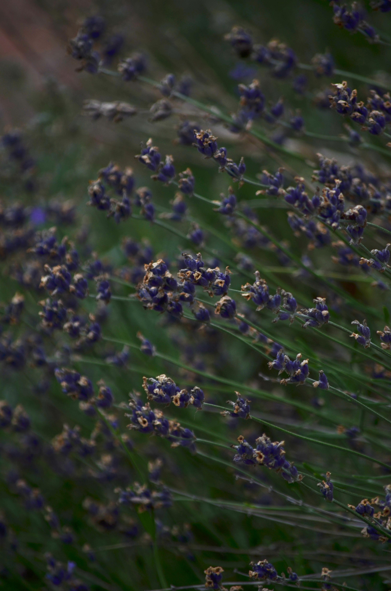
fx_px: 4909
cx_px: 196
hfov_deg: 4.6
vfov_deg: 6.9
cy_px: 296
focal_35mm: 300
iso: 100
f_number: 5.6
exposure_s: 1/1600
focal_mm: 200
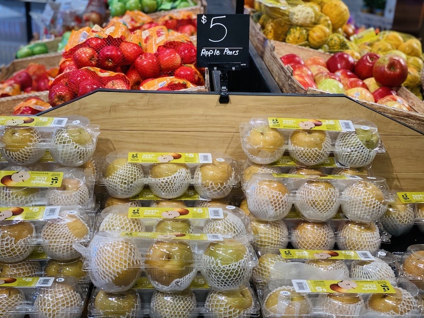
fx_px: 637
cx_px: 212
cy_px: 159
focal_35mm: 52
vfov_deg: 28.0
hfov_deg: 36.8
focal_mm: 6
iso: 125
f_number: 2
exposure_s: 1/121
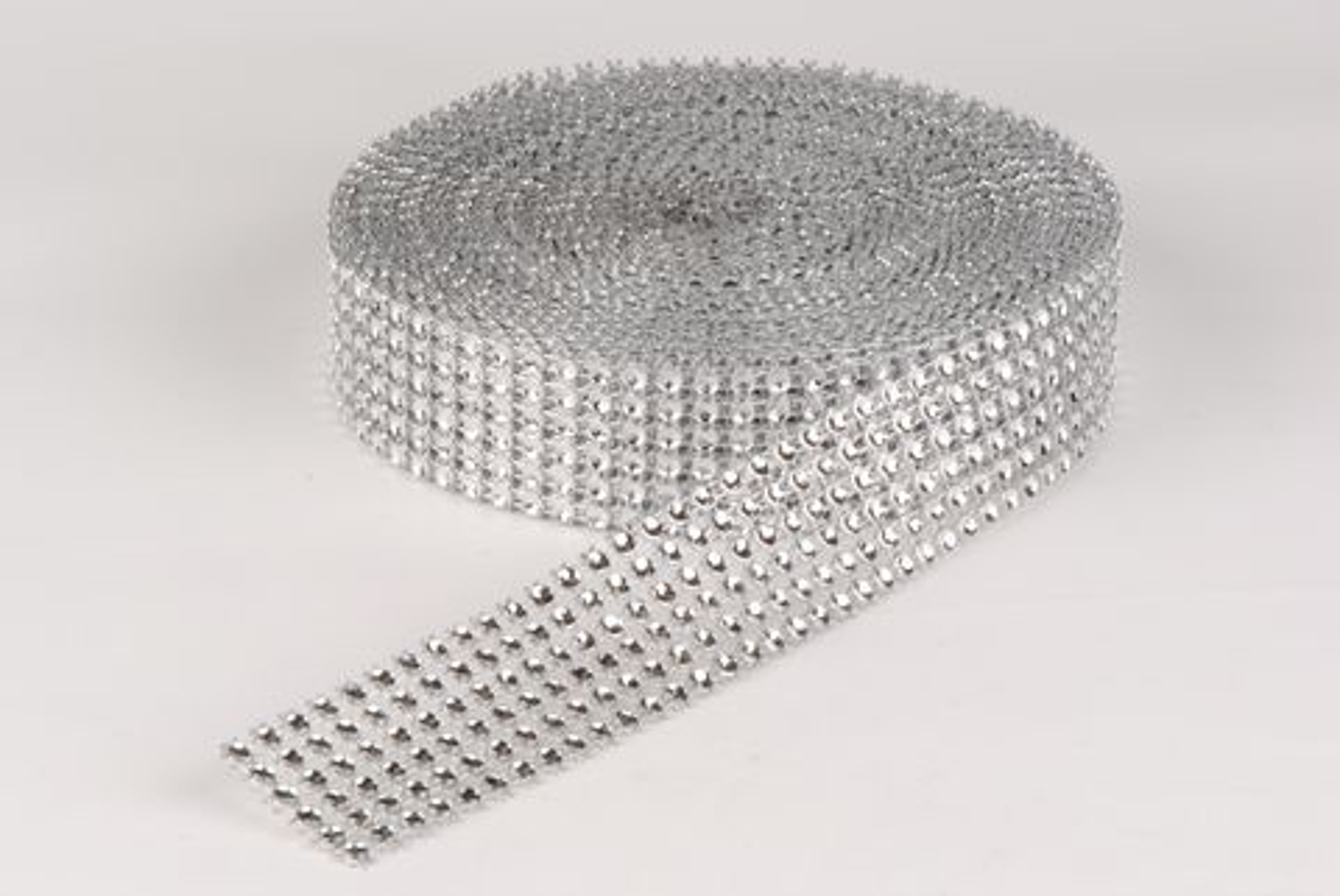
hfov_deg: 13.0
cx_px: 670
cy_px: 448
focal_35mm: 158
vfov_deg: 8.7
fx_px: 5868
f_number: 36
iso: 100
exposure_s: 1/20
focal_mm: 105
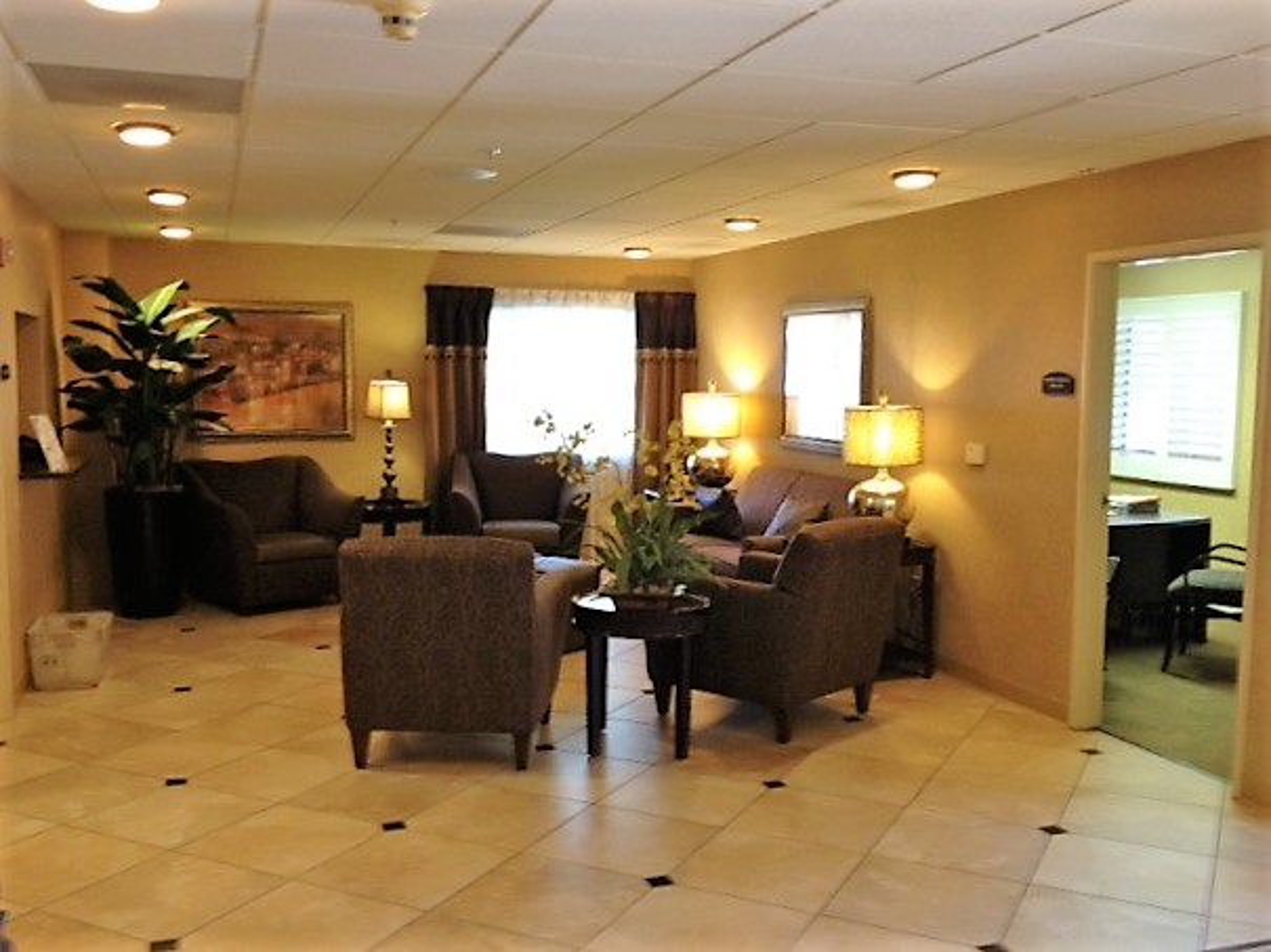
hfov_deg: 52.7
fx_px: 1284
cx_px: 636
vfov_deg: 40.7
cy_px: 476
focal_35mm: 35
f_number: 2.4
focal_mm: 4.28
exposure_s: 1/20
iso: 160
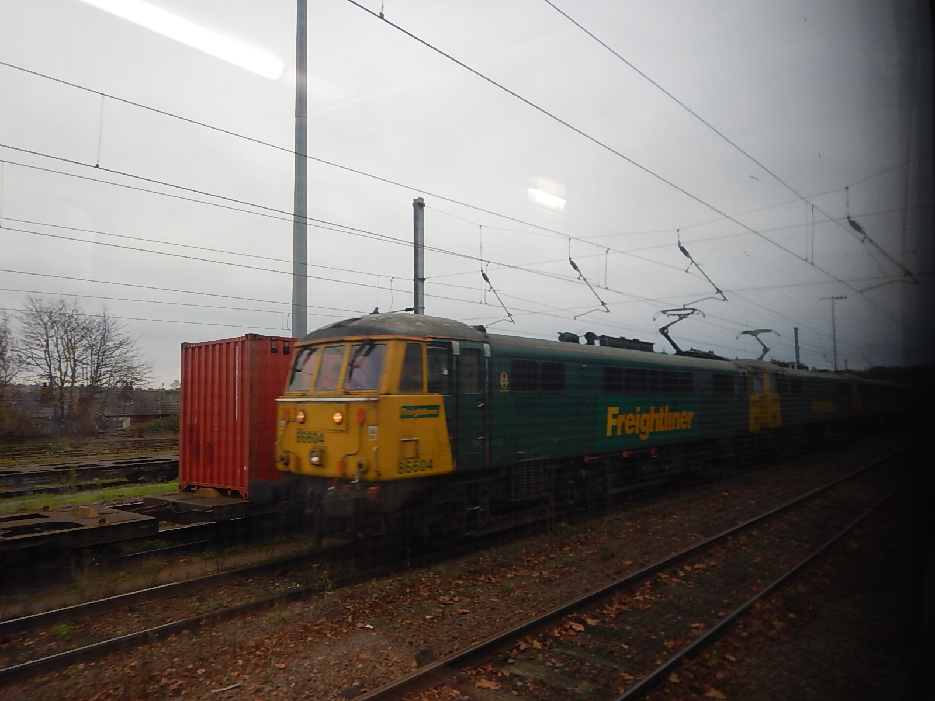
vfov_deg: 56.8
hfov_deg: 71.6
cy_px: 350
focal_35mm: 24
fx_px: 648
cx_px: 468
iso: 125
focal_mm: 4.3
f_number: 2.8
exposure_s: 1/100
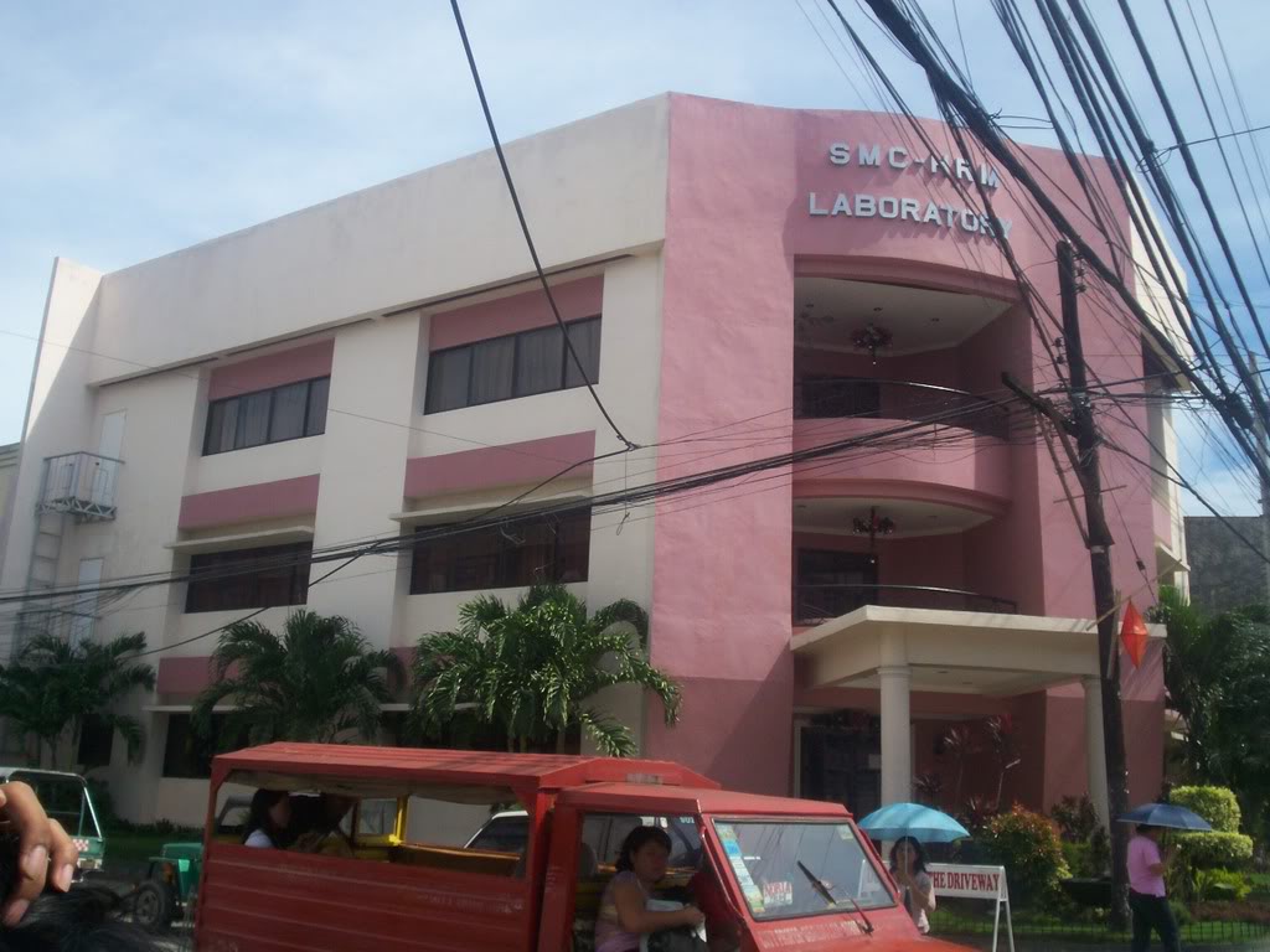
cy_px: 476
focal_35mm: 36
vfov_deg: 39.7
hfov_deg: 51.4
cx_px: 635
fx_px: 1321
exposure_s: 1/699
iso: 100
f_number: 4.5
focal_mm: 5.9
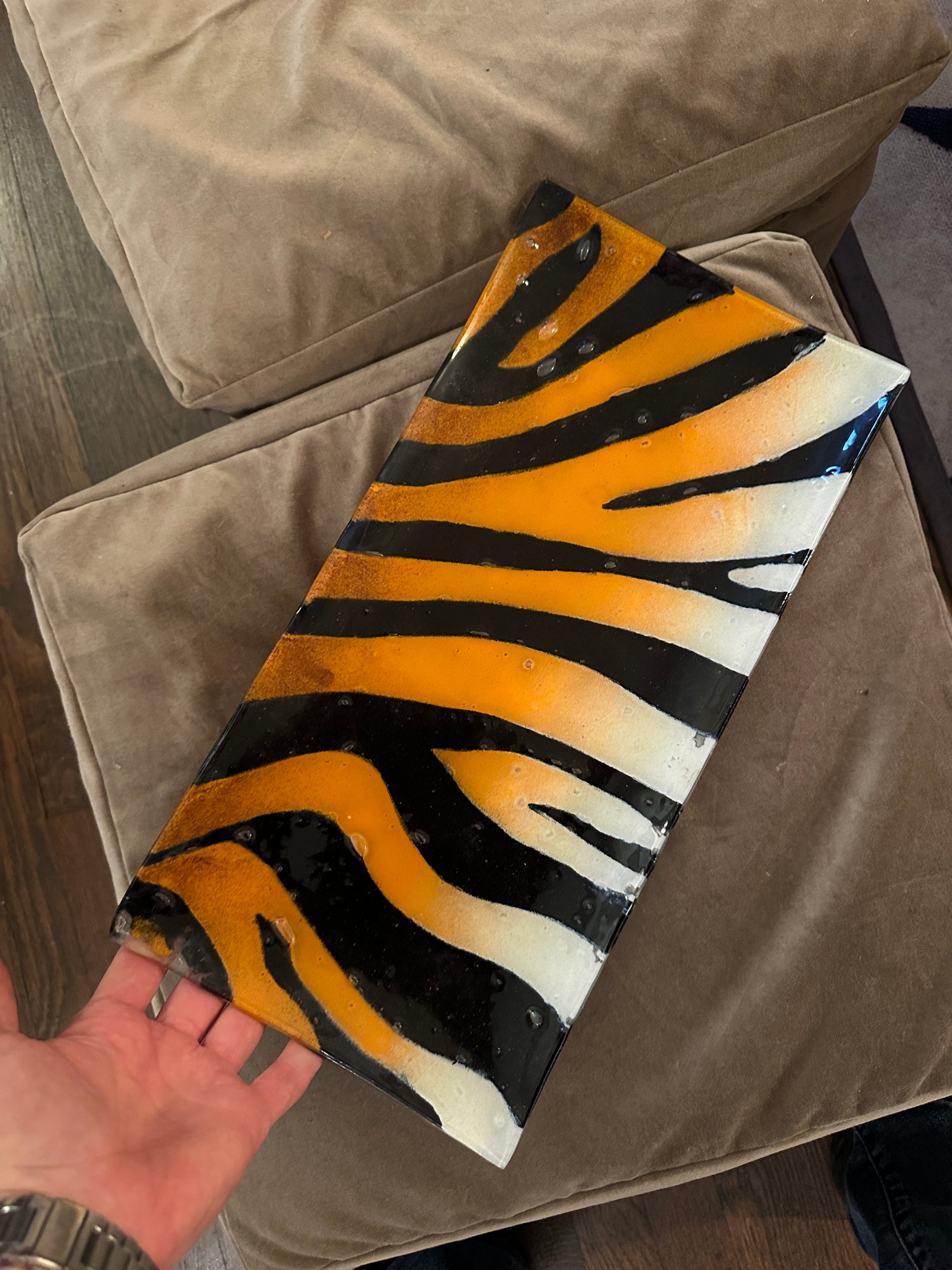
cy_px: 635
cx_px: 476
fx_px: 880
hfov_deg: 56.8
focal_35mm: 24
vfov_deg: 71.6
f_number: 1.78
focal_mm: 6.86
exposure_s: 1/30
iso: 1000
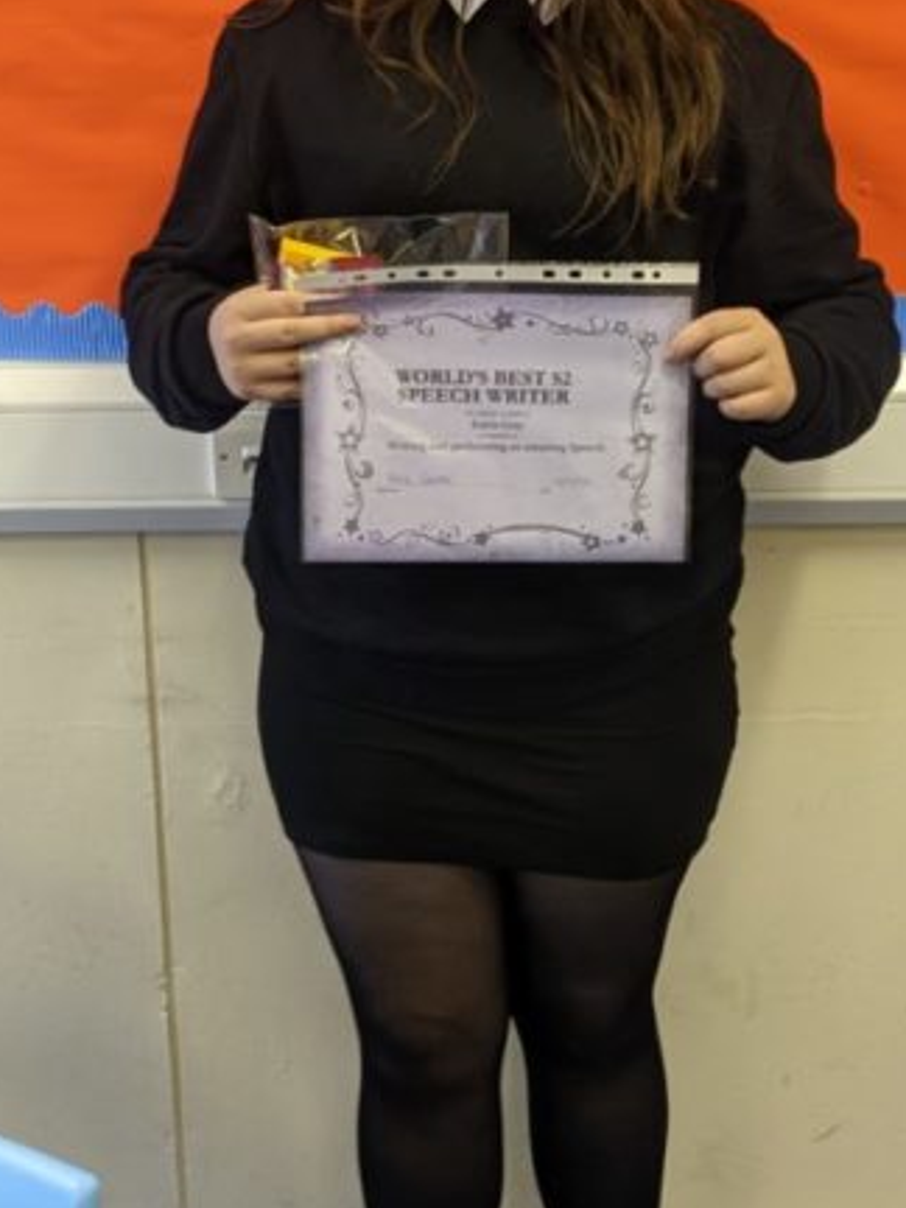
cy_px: 520
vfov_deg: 30.2
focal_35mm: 64
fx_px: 2233
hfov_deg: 22.9
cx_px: 562
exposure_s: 1/23.8
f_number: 1.73
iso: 78
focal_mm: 4.38
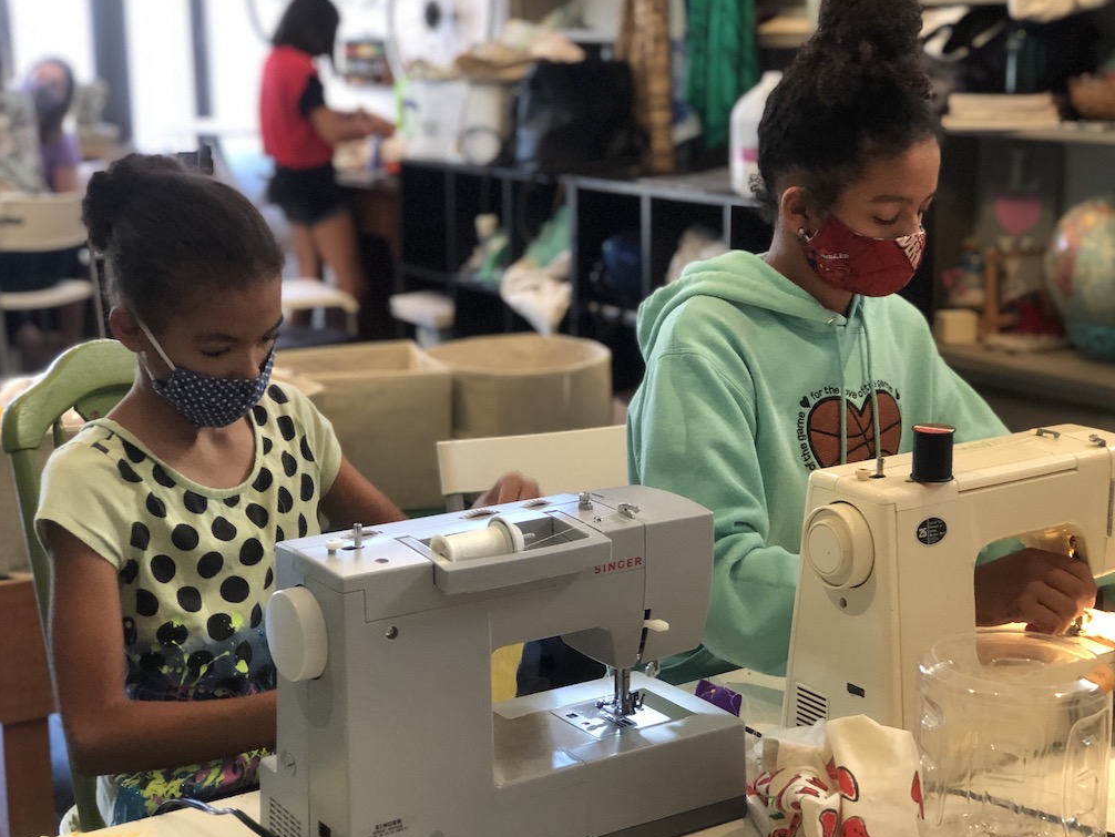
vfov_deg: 25.2
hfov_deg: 33.2
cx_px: 565
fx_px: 1869
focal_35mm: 58
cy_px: 415
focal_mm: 6.6
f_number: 2.8
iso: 320
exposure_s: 1/30
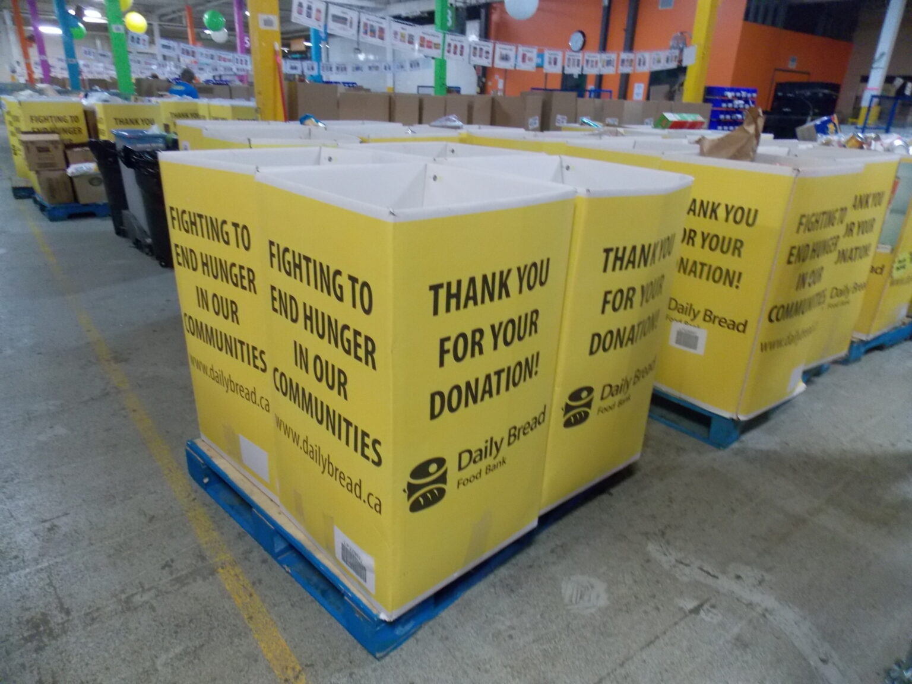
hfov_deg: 73.9
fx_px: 606
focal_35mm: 23
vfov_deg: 58.9
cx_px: 456
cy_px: 342
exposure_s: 1/30
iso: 320
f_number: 3.1
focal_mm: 4
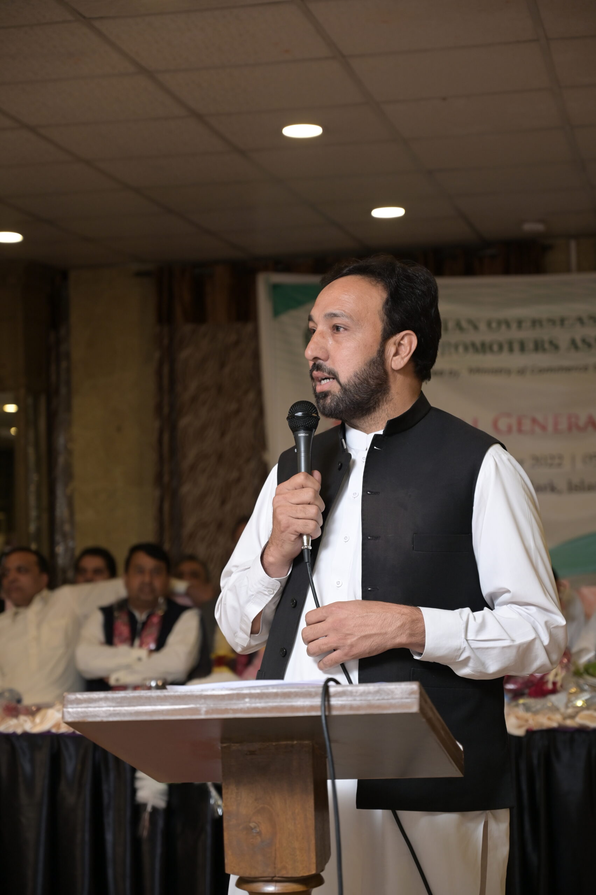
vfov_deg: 28.9
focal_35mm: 70
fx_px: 1741
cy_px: 448
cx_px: 298
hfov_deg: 19.4
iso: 640
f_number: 4
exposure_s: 1/200
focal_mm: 70
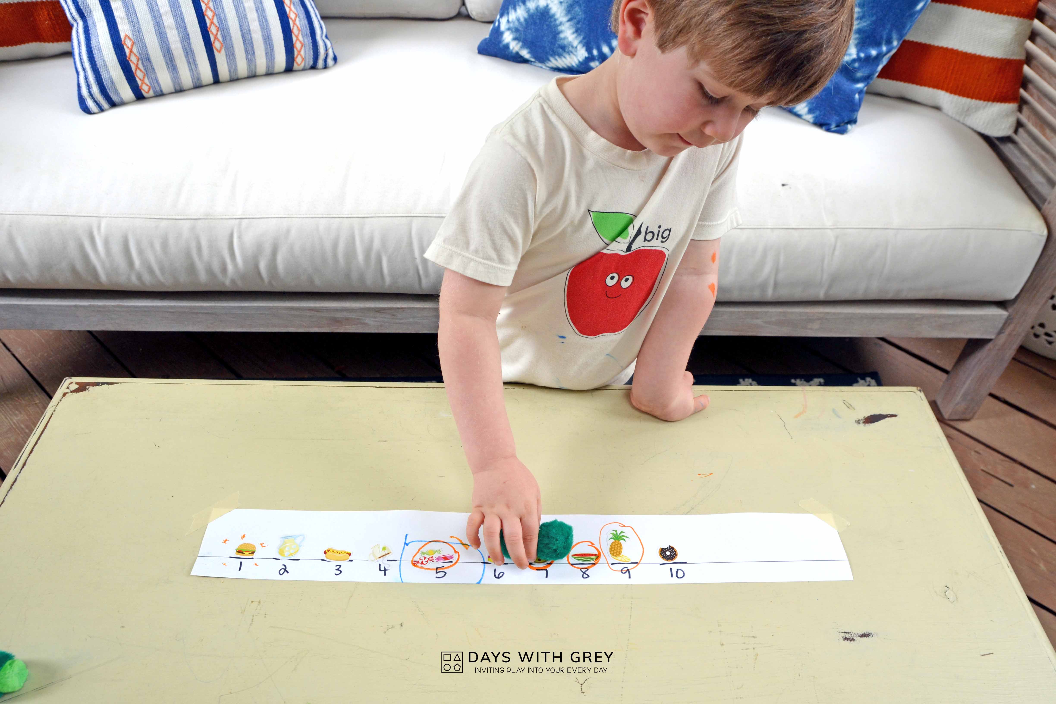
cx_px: 528
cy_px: 352
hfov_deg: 70.4
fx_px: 748
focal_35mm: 26
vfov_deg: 50.4
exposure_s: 1/125
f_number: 5.6
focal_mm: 17
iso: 400
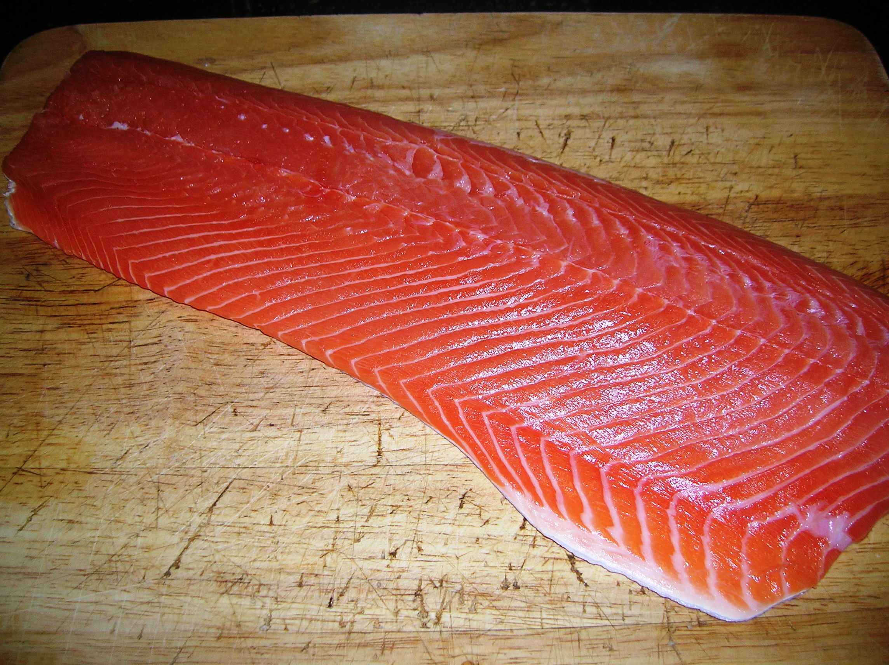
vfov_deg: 41.7
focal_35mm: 34
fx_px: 872
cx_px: 444
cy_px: 332
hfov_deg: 54.0
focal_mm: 5.7
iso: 50
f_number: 2.9
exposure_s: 1/60.1
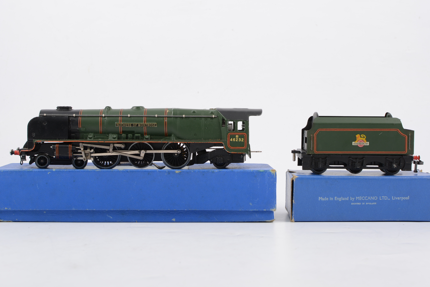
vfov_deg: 22.4
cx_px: 213
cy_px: 148
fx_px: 724
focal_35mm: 61
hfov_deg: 33.1
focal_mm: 35
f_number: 9
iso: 100
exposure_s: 1/125
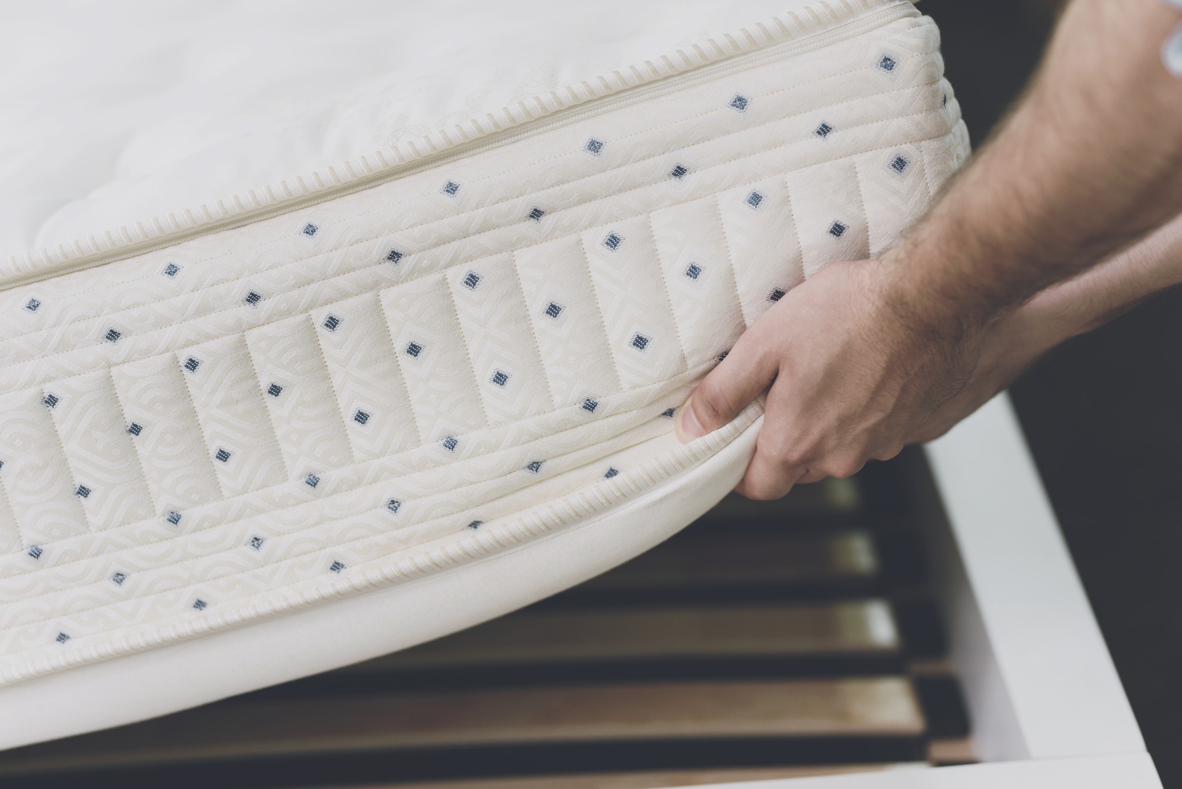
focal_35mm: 85
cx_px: 591
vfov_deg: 16.1
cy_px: 394
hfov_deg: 23.9
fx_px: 2792
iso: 400
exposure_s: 1/125
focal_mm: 85
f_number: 2.2
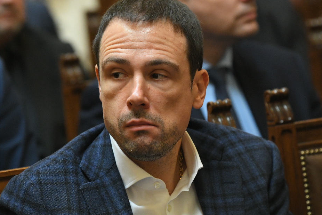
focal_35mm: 306
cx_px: 158
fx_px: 2738
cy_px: 108
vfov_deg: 4.5
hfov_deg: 6.7
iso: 6400
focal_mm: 175
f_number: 4
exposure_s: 1/160
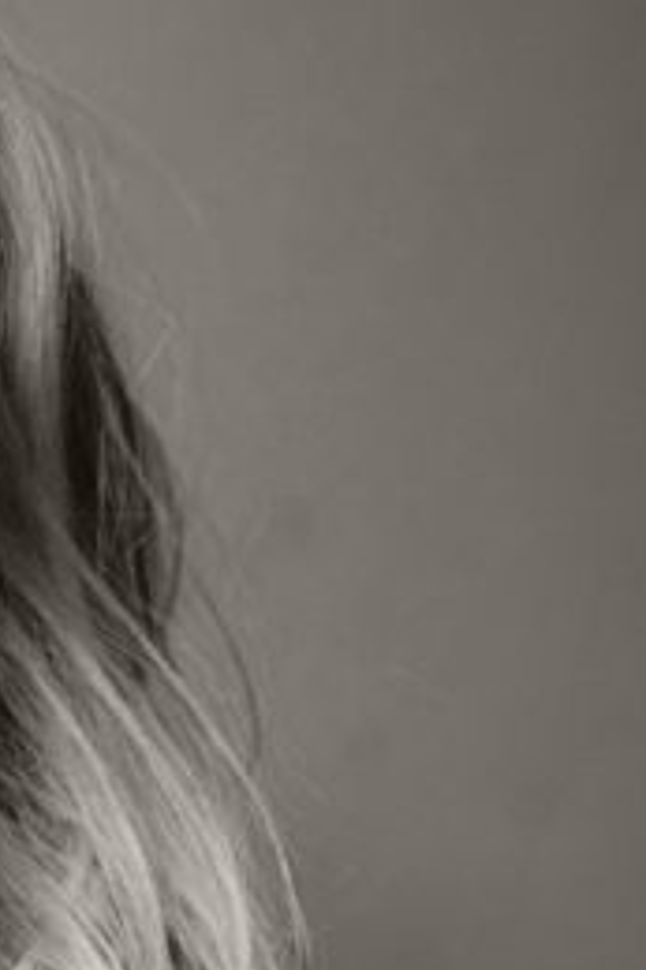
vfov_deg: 6.2
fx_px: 9028
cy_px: 716
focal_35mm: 335
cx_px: -330
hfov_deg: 4.1
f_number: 2.5
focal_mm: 85
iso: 400
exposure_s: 1/30
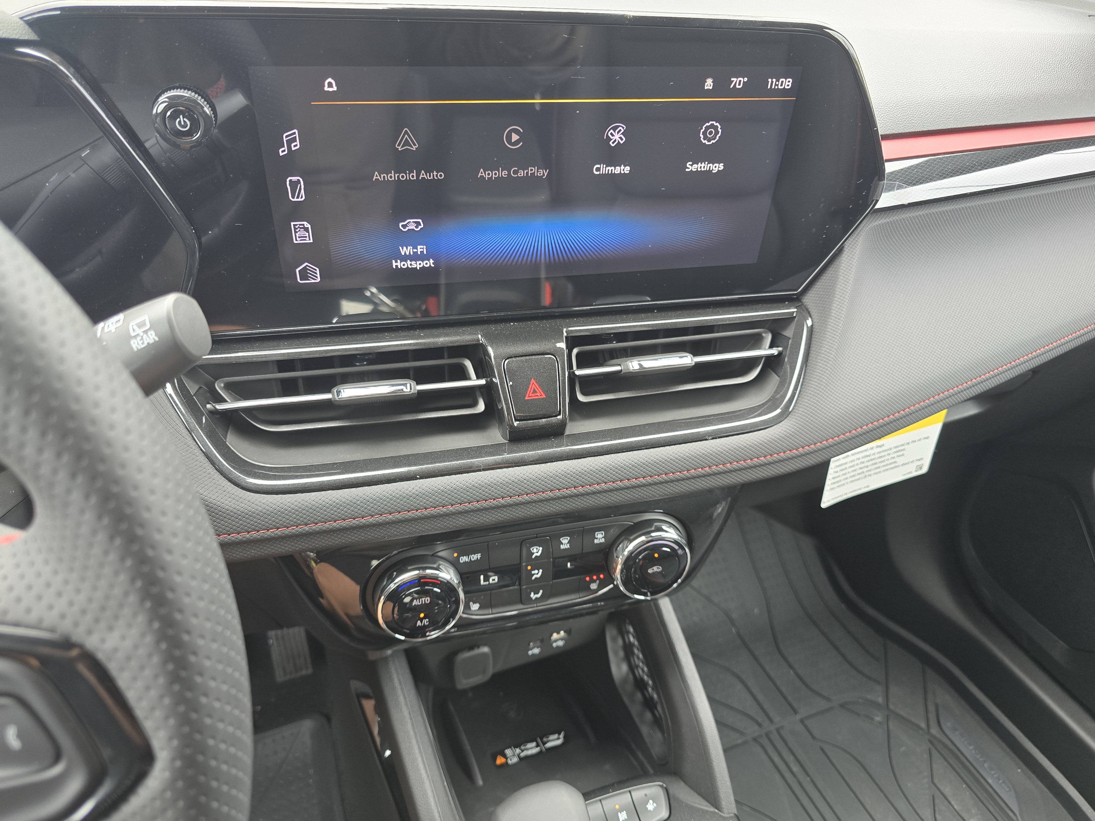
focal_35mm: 23
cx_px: 548
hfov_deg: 73.9
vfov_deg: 58.9
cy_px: 410
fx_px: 728
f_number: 1.7
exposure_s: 1/120
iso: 320
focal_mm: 6.3
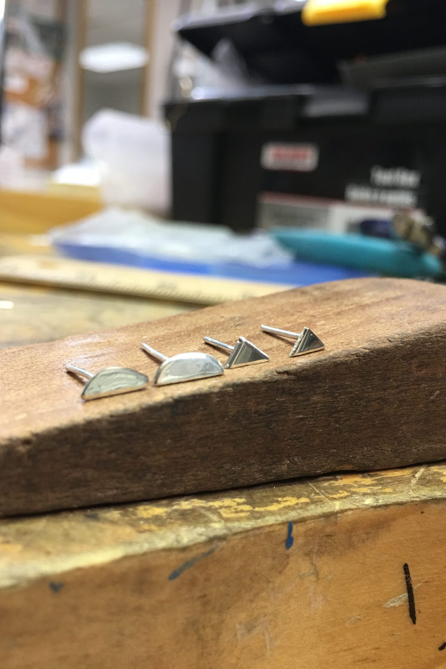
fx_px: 632
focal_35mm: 34
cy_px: 375
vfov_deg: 55.6
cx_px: 208
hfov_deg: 38.9
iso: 40
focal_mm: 4.15
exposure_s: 1/30
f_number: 2.2
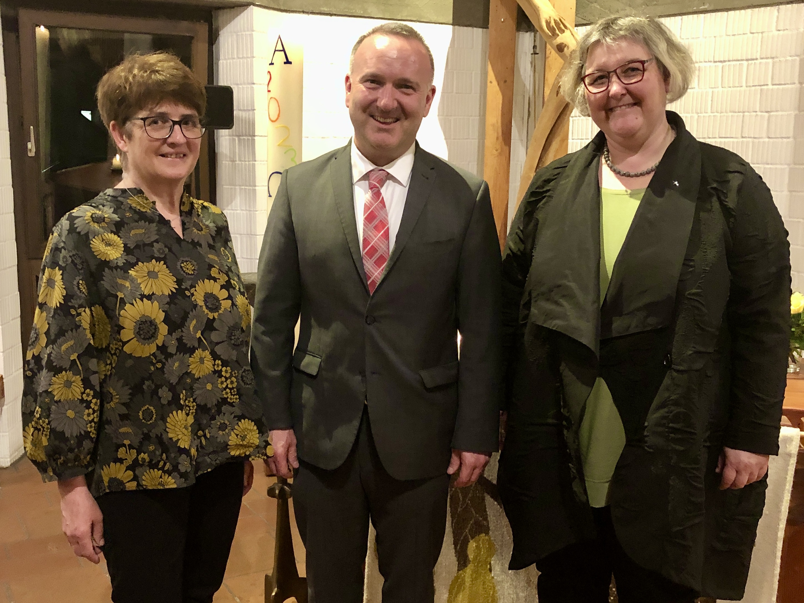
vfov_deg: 49.7
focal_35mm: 28
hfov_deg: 63.4
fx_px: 650
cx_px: 402
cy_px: 302
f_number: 1.8
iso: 100
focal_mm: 3.99
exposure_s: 1/6
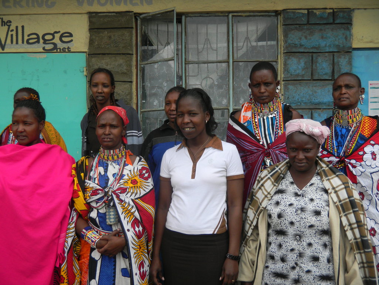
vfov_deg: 37.7
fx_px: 416
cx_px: 190
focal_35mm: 38
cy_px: 142
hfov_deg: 49.0
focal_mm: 6.9
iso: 80
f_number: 4
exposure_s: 1/221
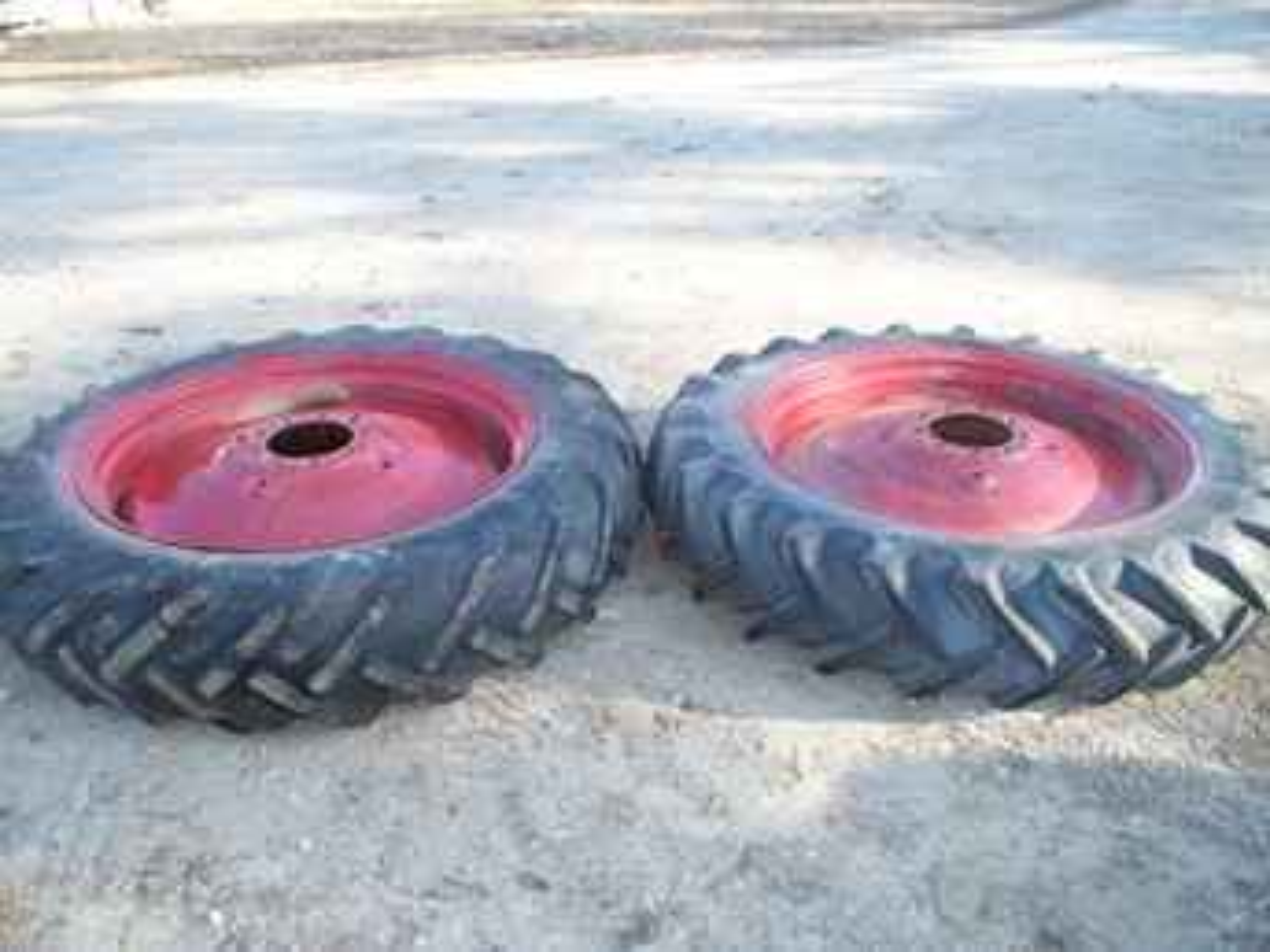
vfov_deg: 39.7
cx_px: 635
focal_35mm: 36
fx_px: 1321
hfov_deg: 51.4
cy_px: 476
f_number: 2.8
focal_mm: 7.54
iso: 64
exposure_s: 1/80
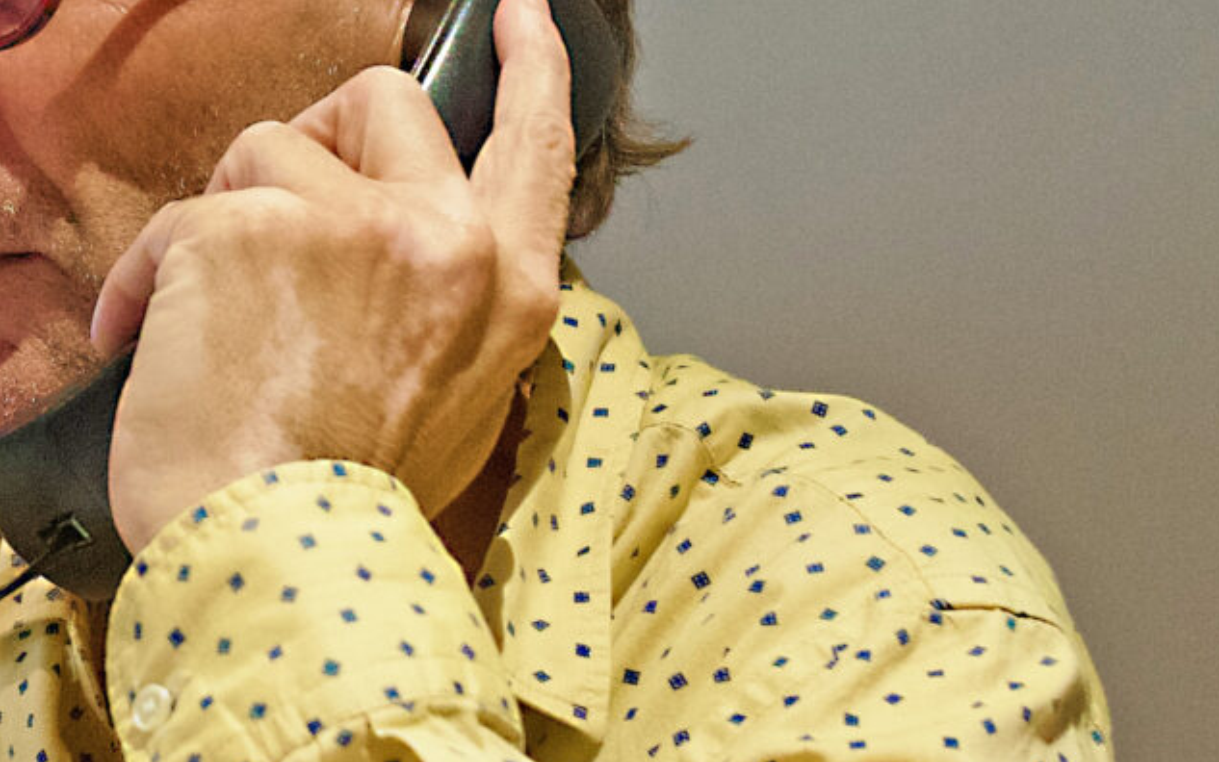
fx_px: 4519
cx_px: -171
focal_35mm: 136
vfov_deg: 9.6
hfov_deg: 14.9
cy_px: 363
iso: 2500
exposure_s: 1/320
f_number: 2.8
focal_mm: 22
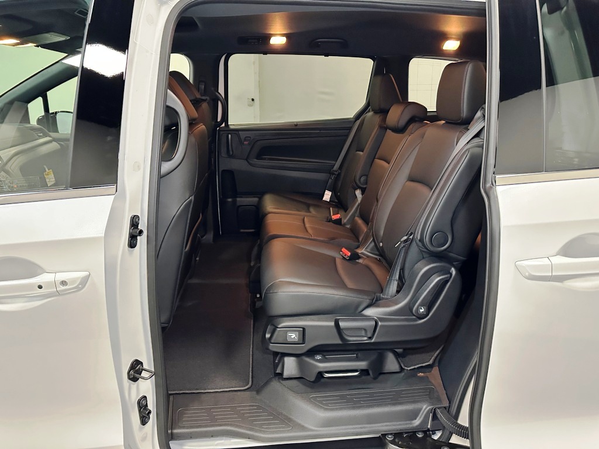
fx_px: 415
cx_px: 300
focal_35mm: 24
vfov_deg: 56.8
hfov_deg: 71.6
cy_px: 224
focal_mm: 6.86
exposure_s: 1/60
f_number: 1.78
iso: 640
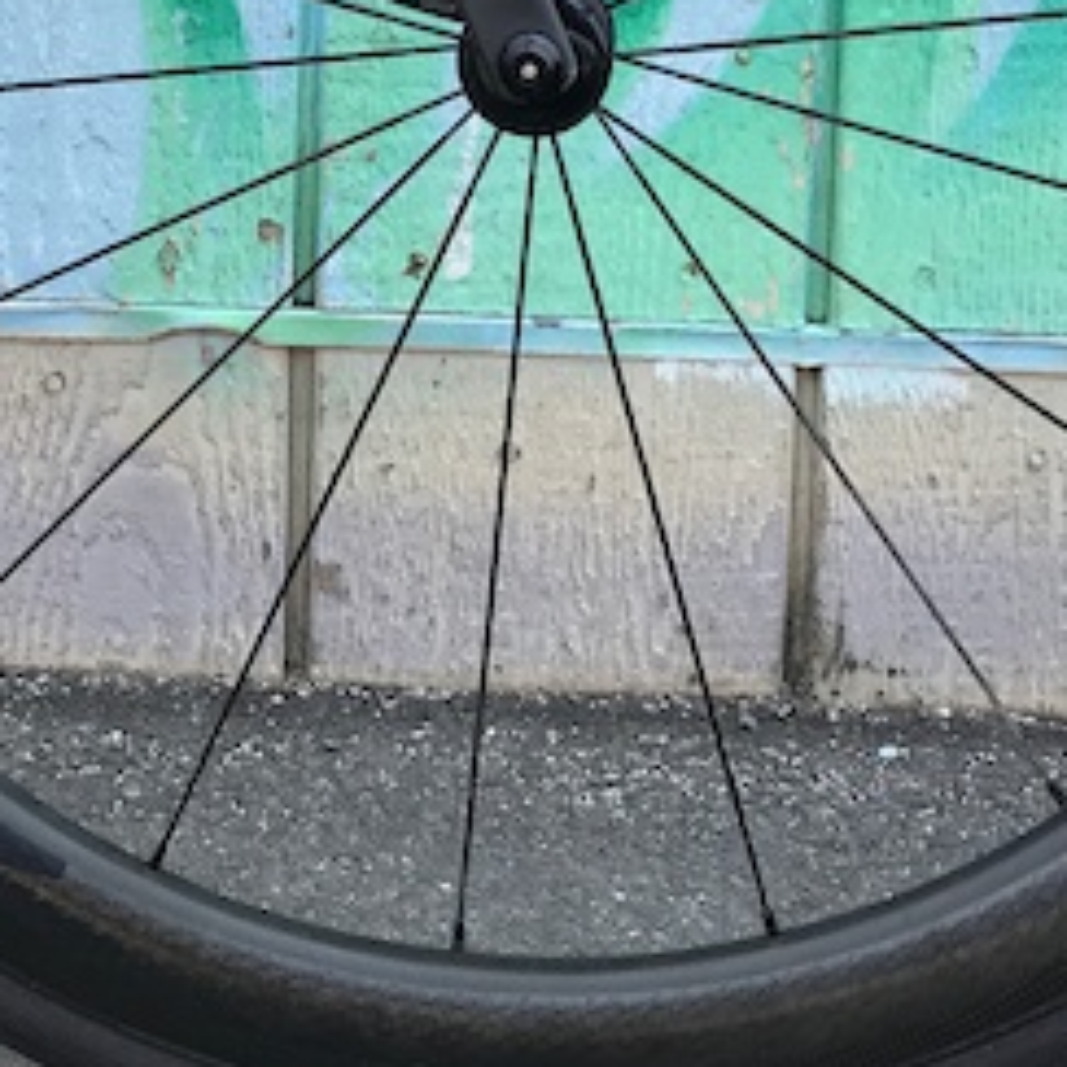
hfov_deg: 21.4
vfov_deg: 20.7
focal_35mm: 81
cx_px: 472
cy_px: 13
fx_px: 2825
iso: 20
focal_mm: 3.99
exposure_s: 1/499
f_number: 1.8
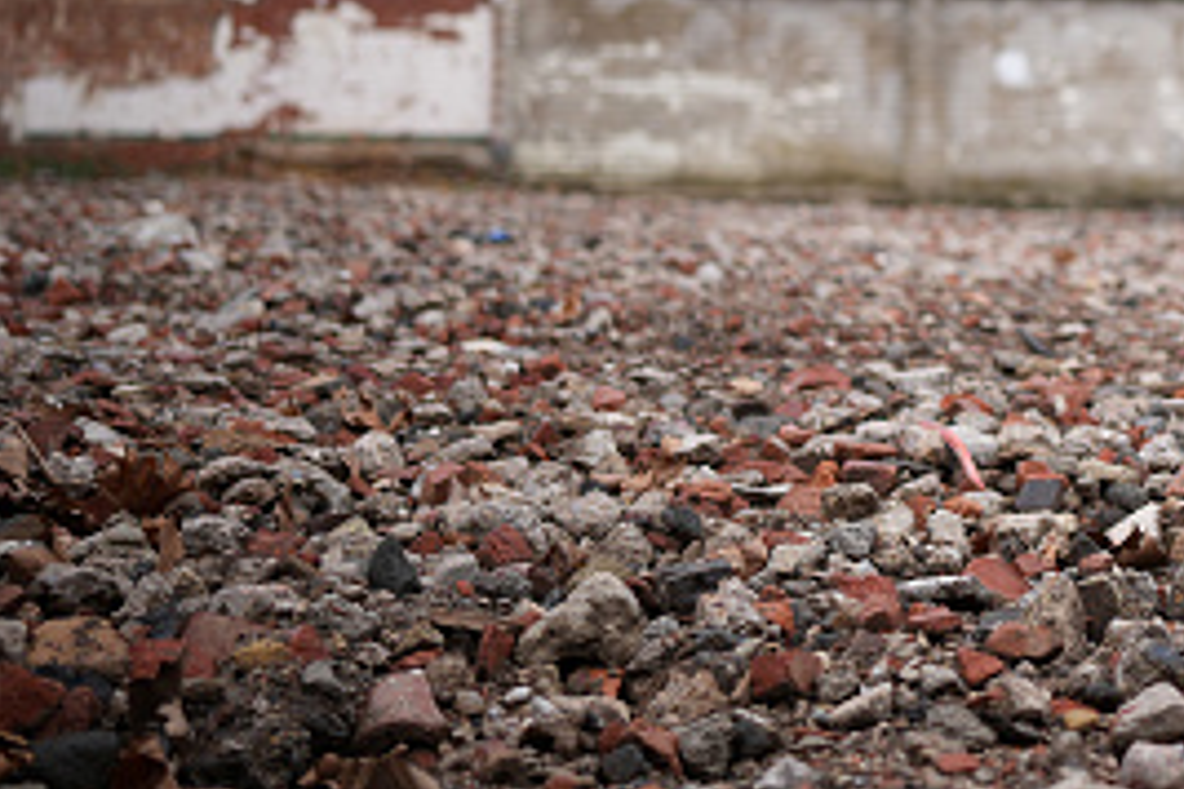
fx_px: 2565
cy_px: 120
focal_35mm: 78
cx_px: 1197
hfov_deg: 24.7
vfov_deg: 17.3
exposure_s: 1/800
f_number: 1.4
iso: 100
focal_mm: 35
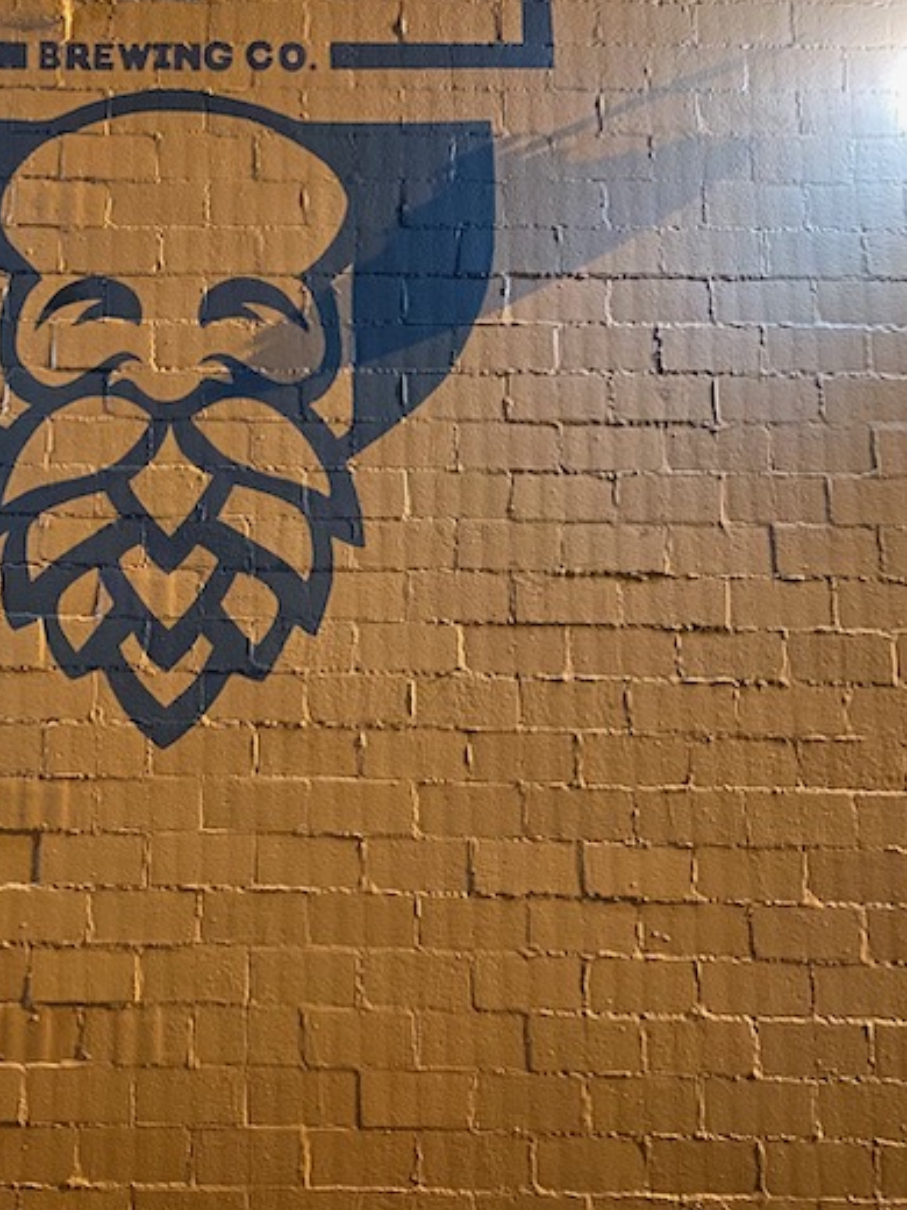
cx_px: 170
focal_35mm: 50
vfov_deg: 38.2
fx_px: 1747
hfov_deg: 28.4
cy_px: 561
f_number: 1.8
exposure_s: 1/8
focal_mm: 4.25
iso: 640
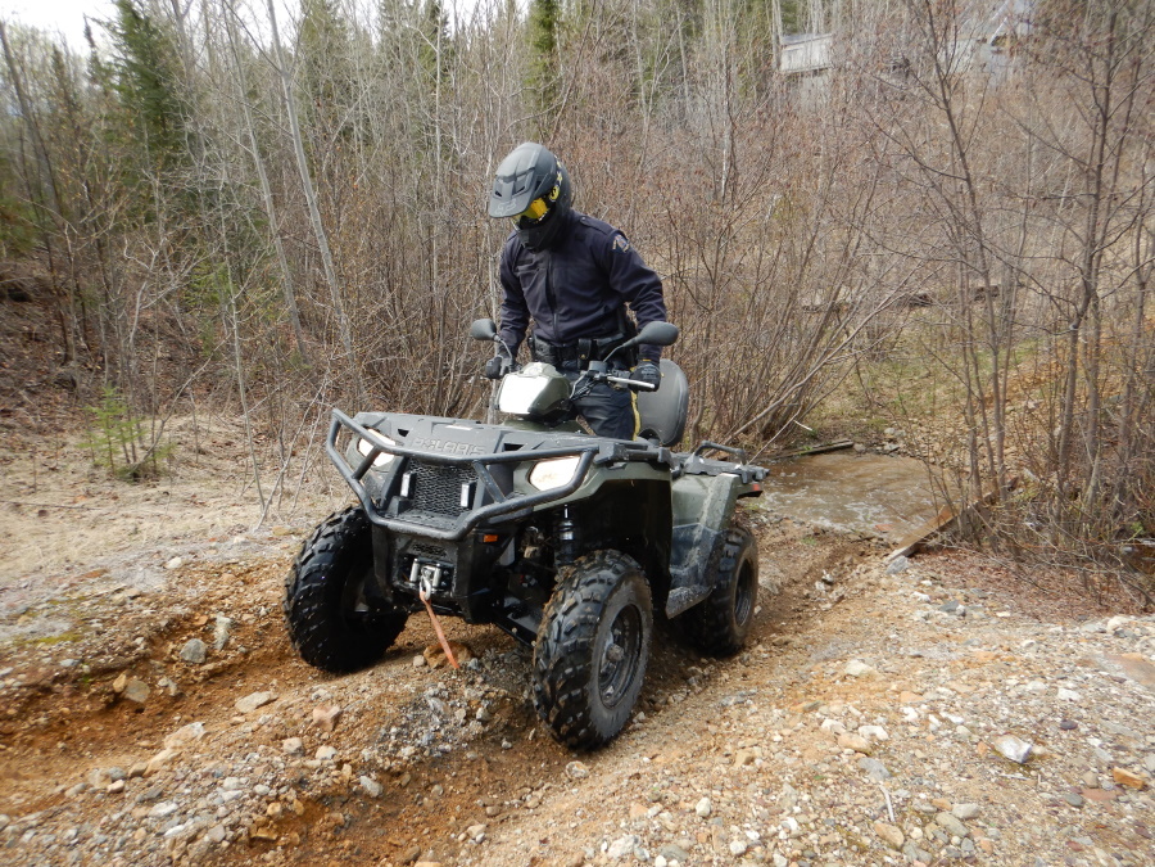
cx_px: 578
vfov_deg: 56.8
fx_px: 801
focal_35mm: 24
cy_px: 434
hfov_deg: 71.6
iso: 125
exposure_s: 1/500
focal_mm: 4.3
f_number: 2.8
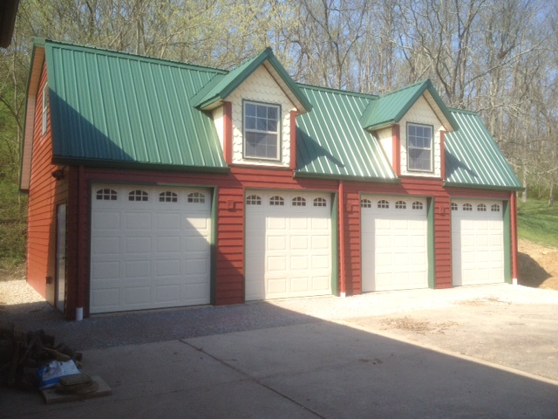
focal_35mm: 35
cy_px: 210
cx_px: 279
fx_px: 564
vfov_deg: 40.7
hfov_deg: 52.6
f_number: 2.4
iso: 80
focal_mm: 4.28
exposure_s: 1/1104
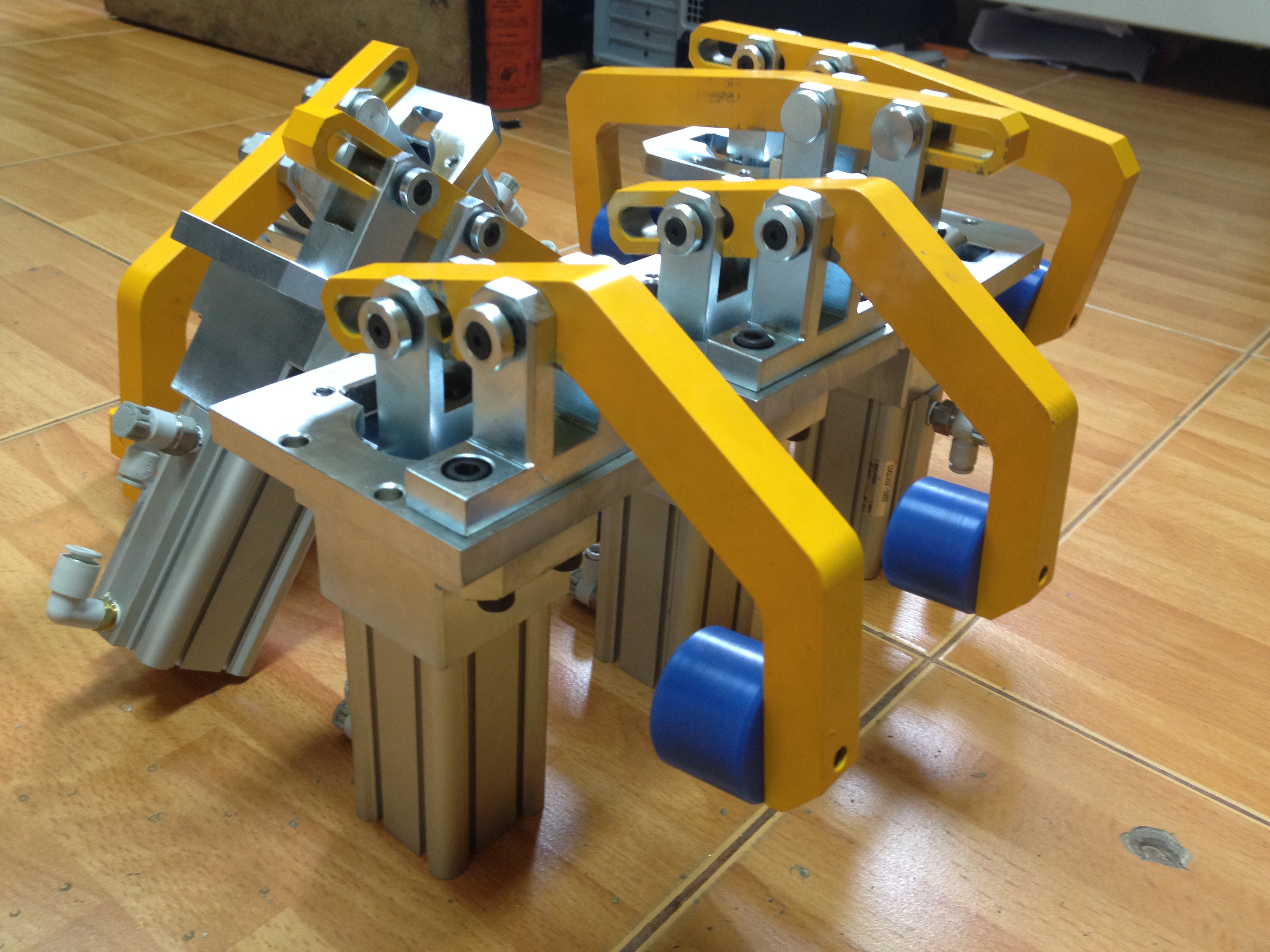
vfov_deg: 40.7
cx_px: 635
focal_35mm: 35
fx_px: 1284
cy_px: 476
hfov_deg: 52.6
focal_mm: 4.28
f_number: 2.4
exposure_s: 1/20
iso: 100
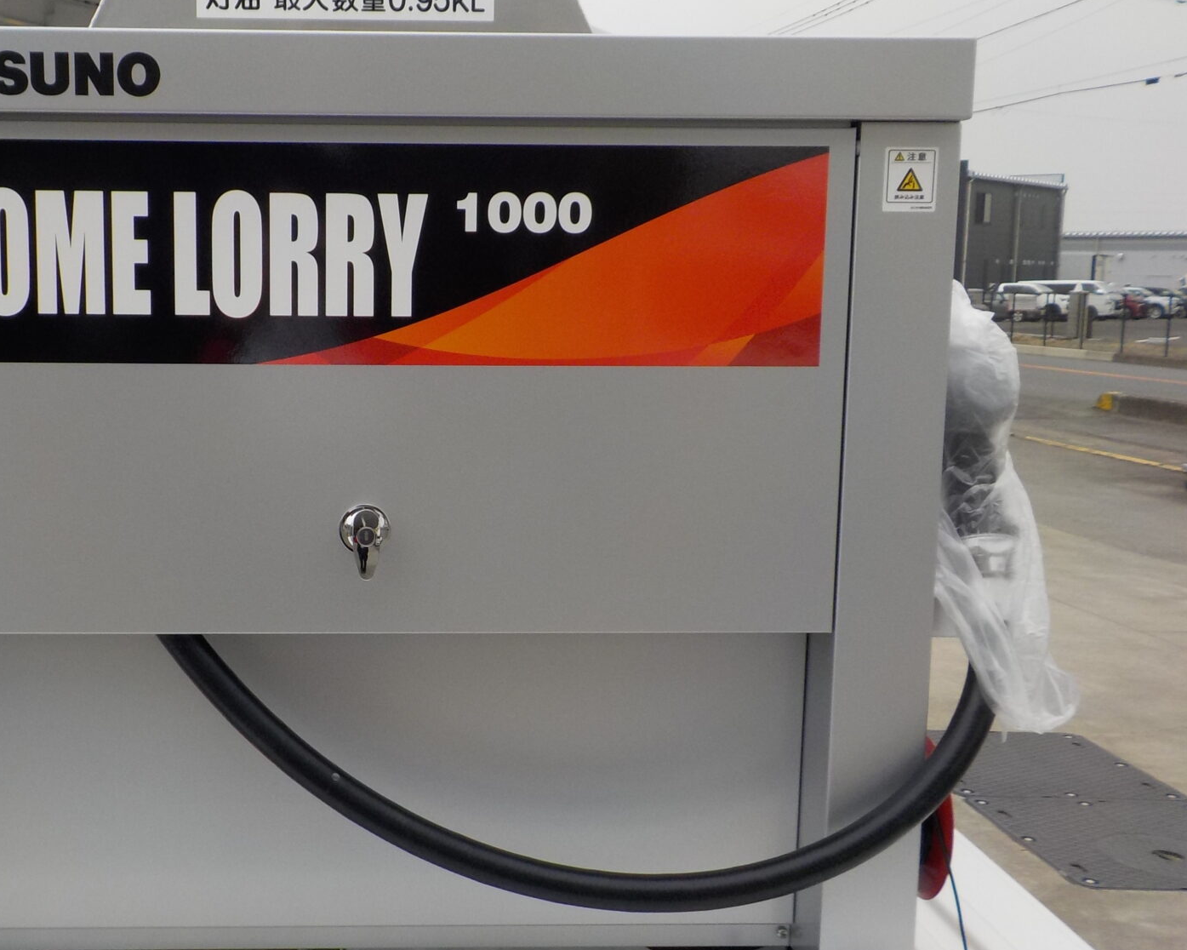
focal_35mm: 43
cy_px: 513
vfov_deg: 34.9
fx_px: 1511
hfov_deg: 42.3
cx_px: 385
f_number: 3.3
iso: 125
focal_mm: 4.1
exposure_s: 1/640
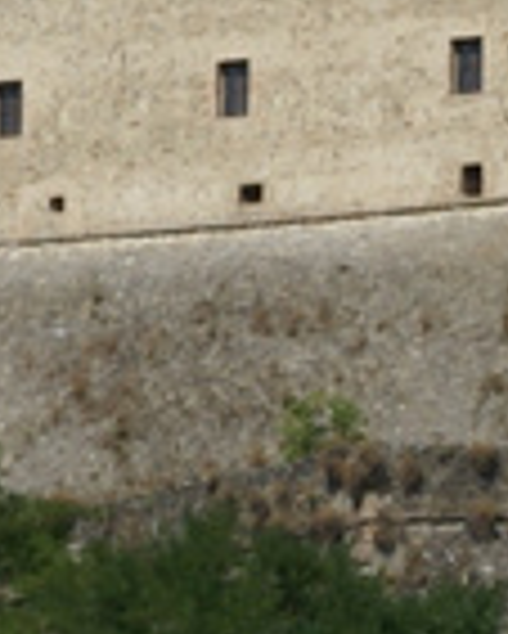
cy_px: 409
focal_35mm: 808
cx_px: 1729
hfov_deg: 1.9
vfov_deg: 2.4
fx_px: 15169
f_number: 11
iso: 100
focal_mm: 50
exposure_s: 1/160
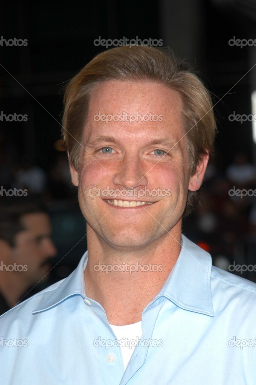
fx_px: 1924
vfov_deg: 11.4
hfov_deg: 7.6
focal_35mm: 180
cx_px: 128
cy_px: 192
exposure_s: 1/180
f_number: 6.3
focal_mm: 120
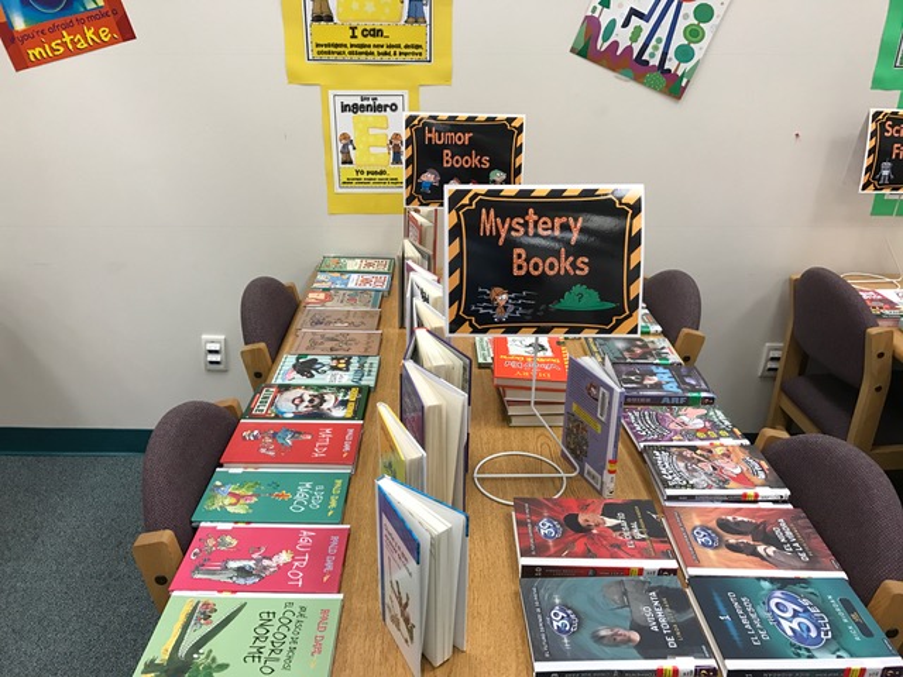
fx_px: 730
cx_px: 452
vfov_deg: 49.7
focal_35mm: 28
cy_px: 338
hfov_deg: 63.4
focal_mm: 3.99
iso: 32
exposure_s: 1/30
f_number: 1.8
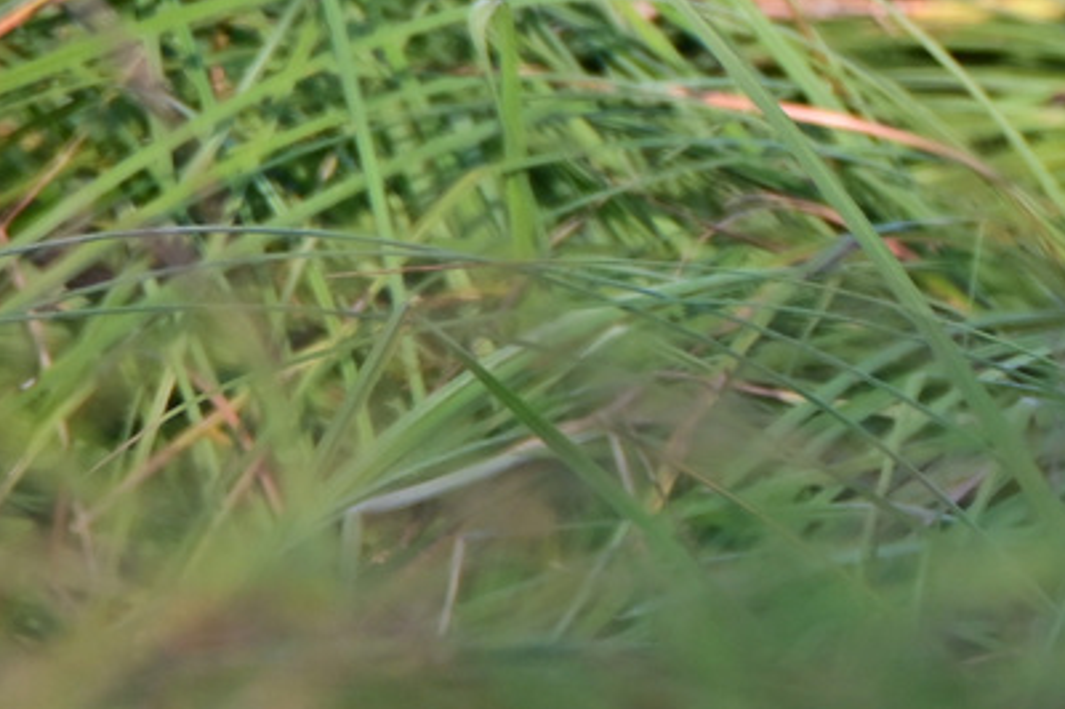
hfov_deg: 0.8
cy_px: -51
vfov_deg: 0.6
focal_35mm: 2433
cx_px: 1814
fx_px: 71915
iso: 1400
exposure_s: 1/800
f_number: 6.3
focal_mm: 600
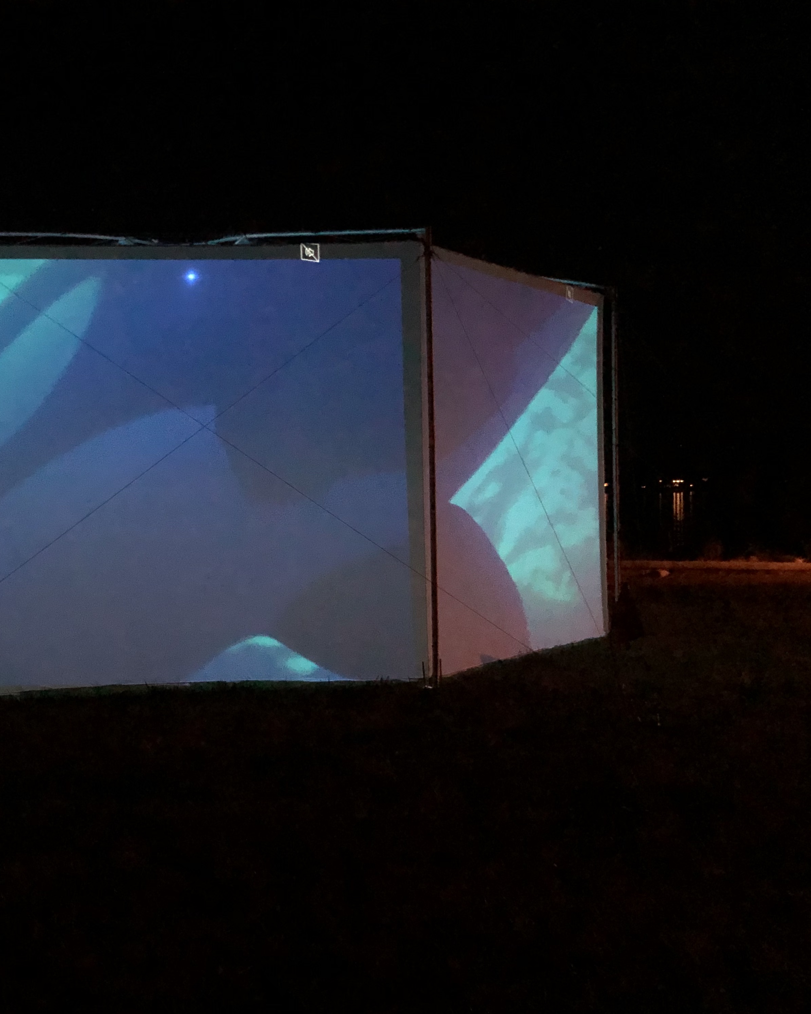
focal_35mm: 37
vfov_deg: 49.1
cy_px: 512
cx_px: 233
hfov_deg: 39.4
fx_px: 1110
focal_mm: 3.99
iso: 320
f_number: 1.8
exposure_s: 1/4
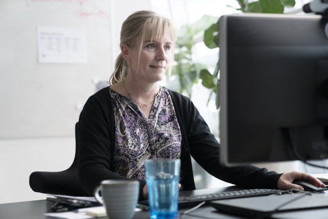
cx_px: 164
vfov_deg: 19.4
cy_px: 110
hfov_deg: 28.9
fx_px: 637
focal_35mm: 70
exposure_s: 1/100
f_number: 2.8
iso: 125
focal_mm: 70
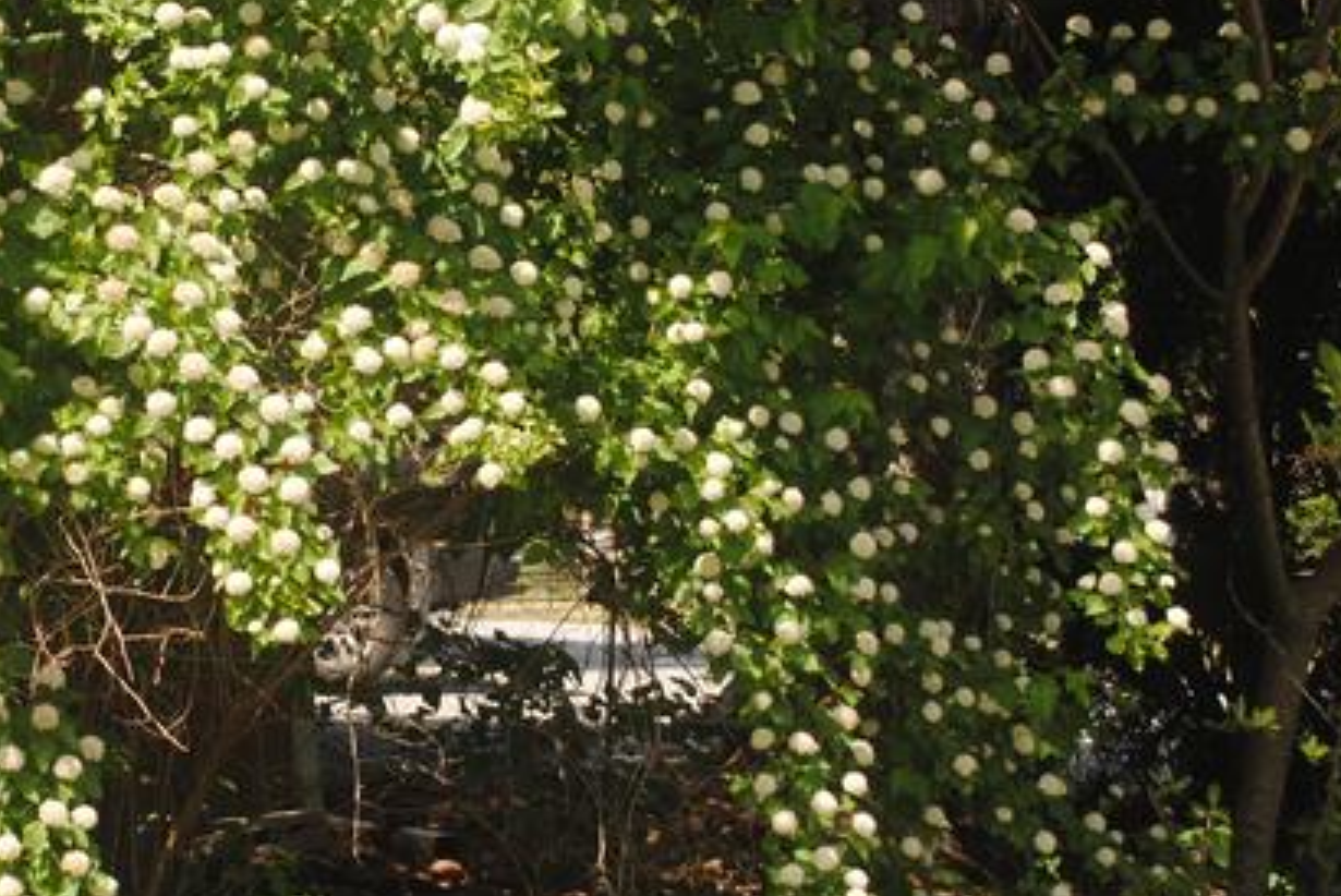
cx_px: 242
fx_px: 4361
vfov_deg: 11.7
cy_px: 283
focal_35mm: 117
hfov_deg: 17.3
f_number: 6.3
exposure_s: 1/160
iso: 100
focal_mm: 32
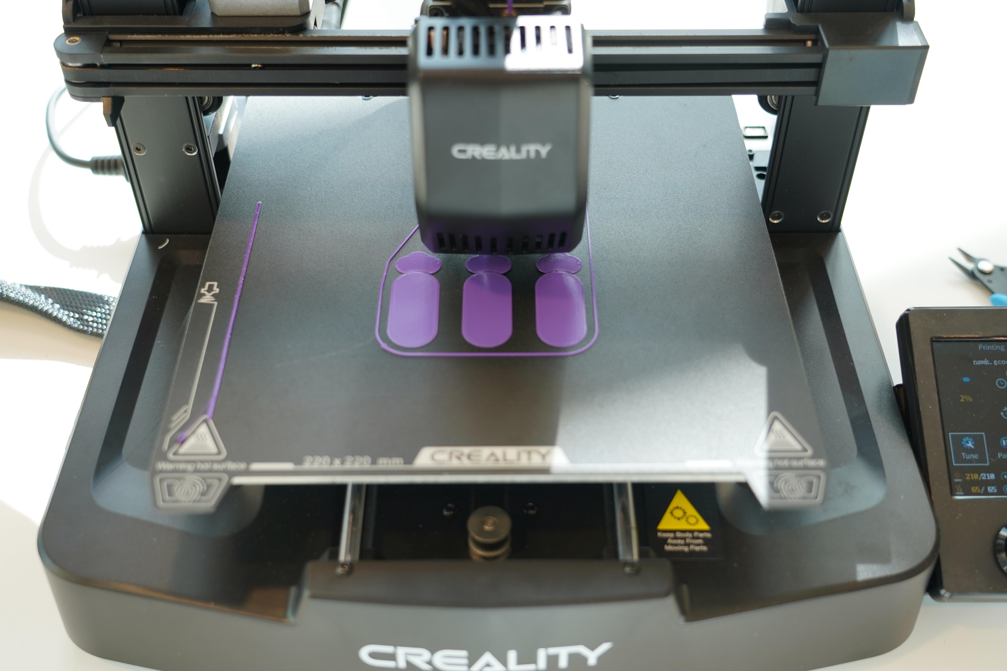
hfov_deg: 48.5
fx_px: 1119
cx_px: 504
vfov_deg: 33.4
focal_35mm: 40
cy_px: 336
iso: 250
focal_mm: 40
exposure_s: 1/60
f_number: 4
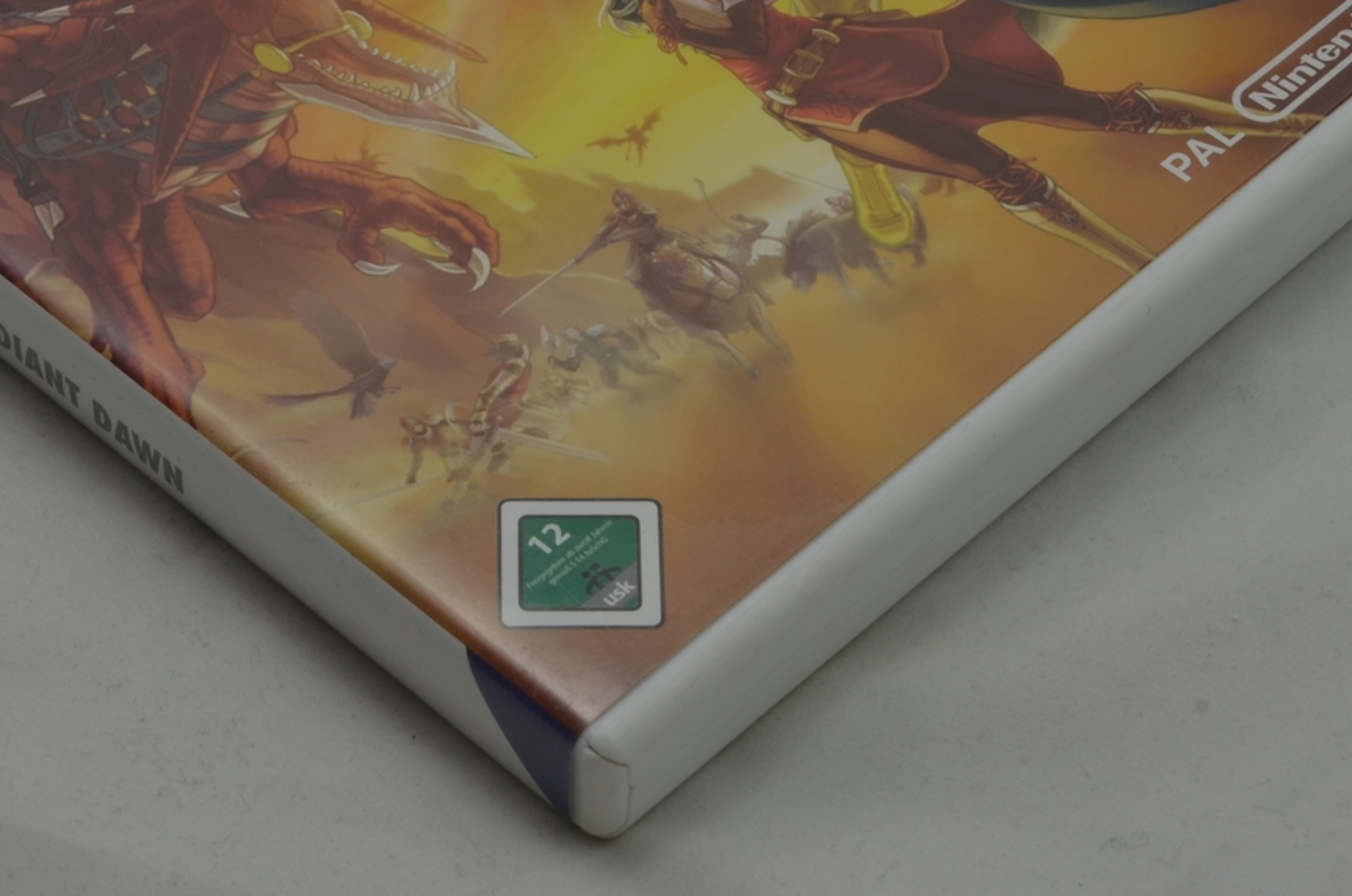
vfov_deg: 9.8
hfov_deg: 14.8
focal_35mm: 139
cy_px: -24
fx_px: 5211
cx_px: 434
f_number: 20
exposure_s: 1/3
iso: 100
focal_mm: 40
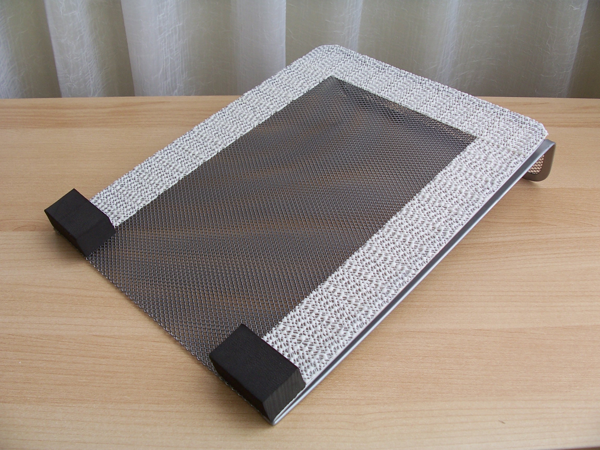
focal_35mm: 35
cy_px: 225
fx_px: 607
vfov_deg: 40.7
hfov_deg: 52.6
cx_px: 300
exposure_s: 1/250
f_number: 2.8
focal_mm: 6
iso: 80
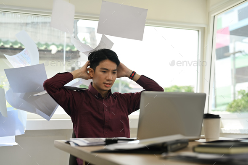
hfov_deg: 39.6
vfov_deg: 27.0
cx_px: 124
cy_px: 82
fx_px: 344
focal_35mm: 50
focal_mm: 50
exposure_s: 1/1600
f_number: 2.8
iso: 400
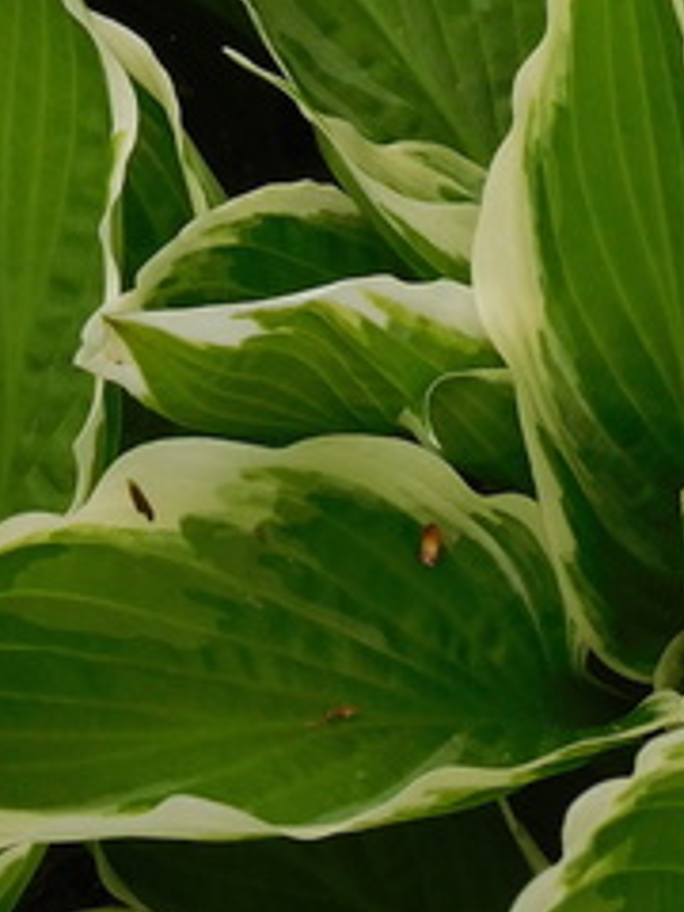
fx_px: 1976
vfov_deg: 26.0
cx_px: 802
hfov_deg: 18.7
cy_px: 418
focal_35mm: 75
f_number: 3.4
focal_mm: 4.5
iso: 125
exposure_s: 1/640
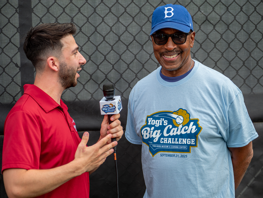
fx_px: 684
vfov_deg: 16.4
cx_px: 132
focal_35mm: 90
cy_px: 99
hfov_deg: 21.8
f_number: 2
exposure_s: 1/2000
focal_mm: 45
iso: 200
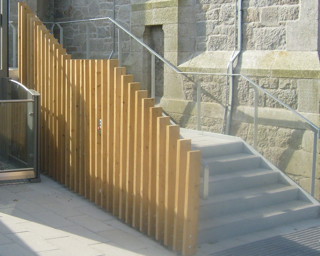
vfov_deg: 25.3
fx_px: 568
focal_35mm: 60
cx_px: 46
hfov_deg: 30.4
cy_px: 92
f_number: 7.1
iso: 80
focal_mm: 5.8
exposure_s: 1/125
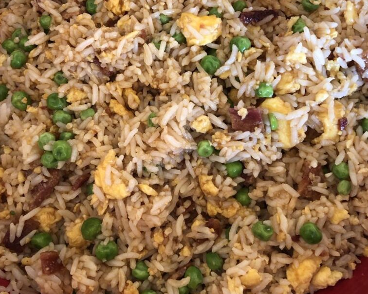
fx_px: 403
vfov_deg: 40.0
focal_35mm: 37
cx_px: 183
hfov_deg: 49.1
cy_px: 119
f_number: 1.8
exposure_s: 1/15
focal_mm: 4
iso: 40
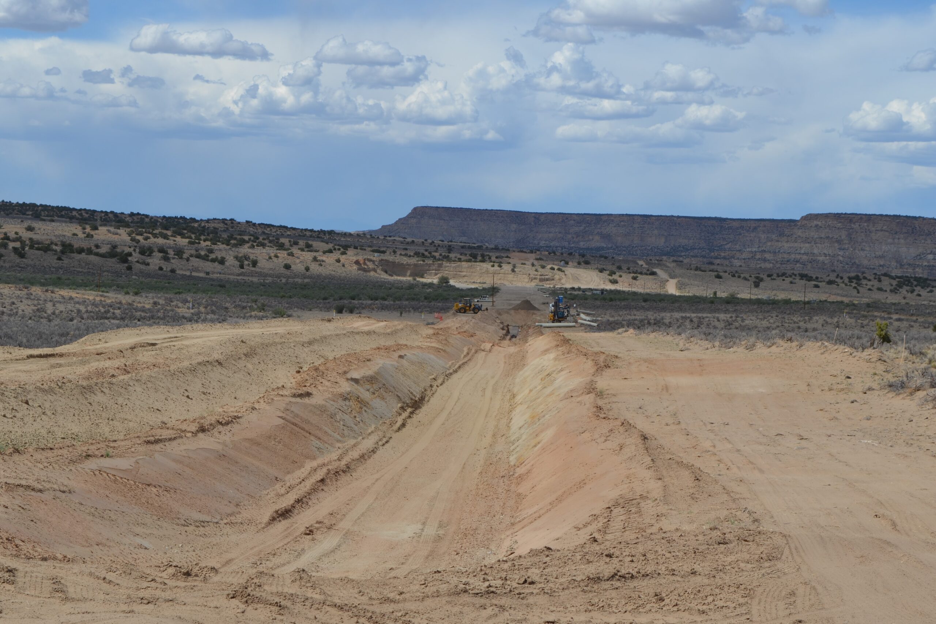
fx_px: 1755
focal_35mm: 68
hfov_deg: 29.9
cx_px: 468
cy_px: 312
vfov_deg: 20.2
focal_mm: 45
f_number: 9
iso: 100
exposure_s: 1/320
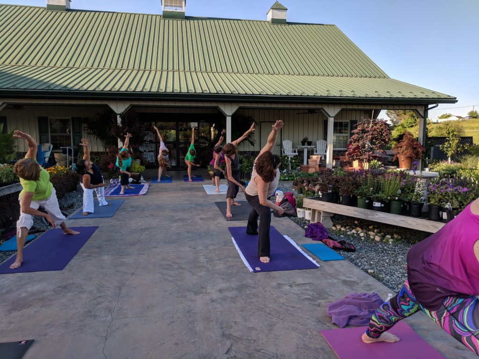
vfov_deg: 53.1
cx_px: 240
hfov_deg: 67.3
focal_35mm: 26
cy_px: 180
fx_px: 360
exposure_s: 1/655
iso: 50
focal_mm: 4.67
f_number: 2
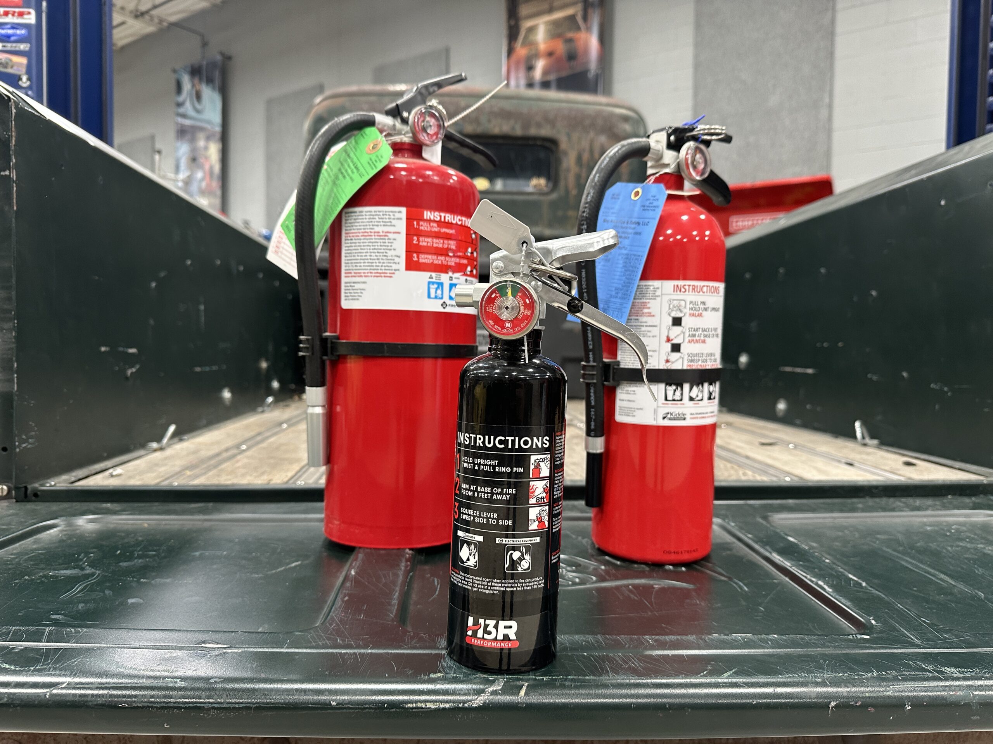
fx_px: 688
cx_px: 496
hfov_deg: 71.6
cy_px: 372
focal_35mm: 24
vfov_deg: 56.8
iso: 250
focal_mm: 6.86
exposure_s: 1/120
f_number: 1.78
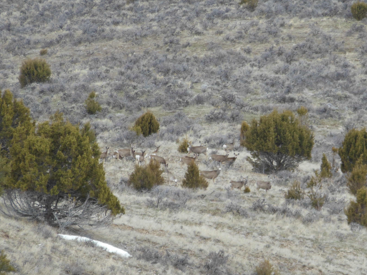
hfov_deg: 5.5
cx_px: 216
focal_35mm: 362
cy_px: 161
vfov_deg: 4.1
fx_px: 3838
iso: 125
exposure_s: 1/200
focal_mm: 45
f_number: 5.8
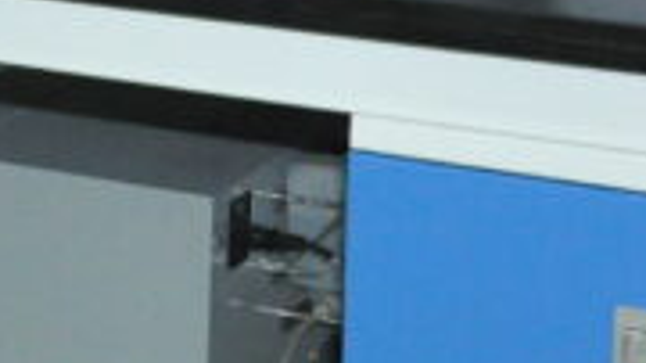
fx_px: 2756
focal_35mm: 161
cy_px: -155
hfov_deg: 12.7
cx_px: -330
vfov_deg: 7.4
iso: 3200
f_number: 5.6
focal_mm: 18
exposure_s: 1/100
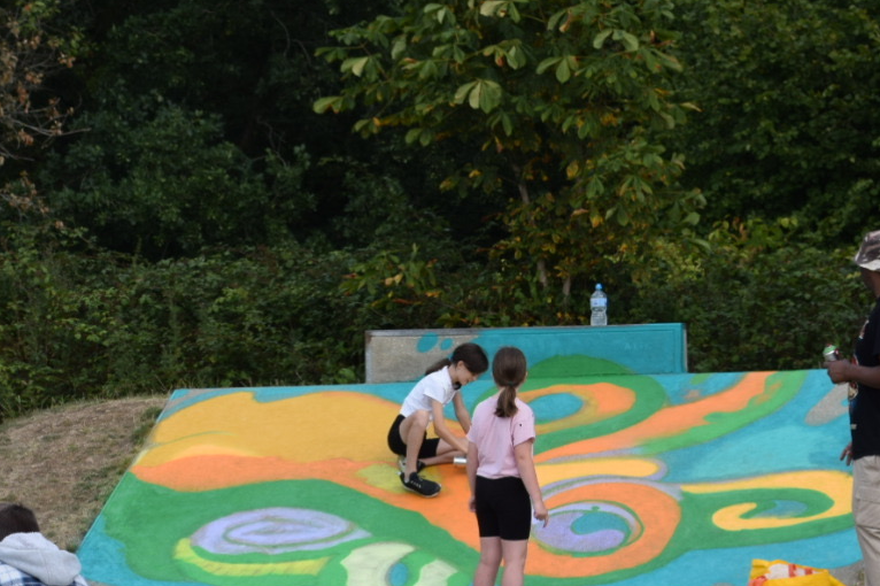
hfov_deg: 14.0
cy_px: 615
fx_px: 3567
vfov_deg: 9.3
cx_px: 214
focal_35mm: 146
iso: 200
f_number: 8
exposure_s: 1/250
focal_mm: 46
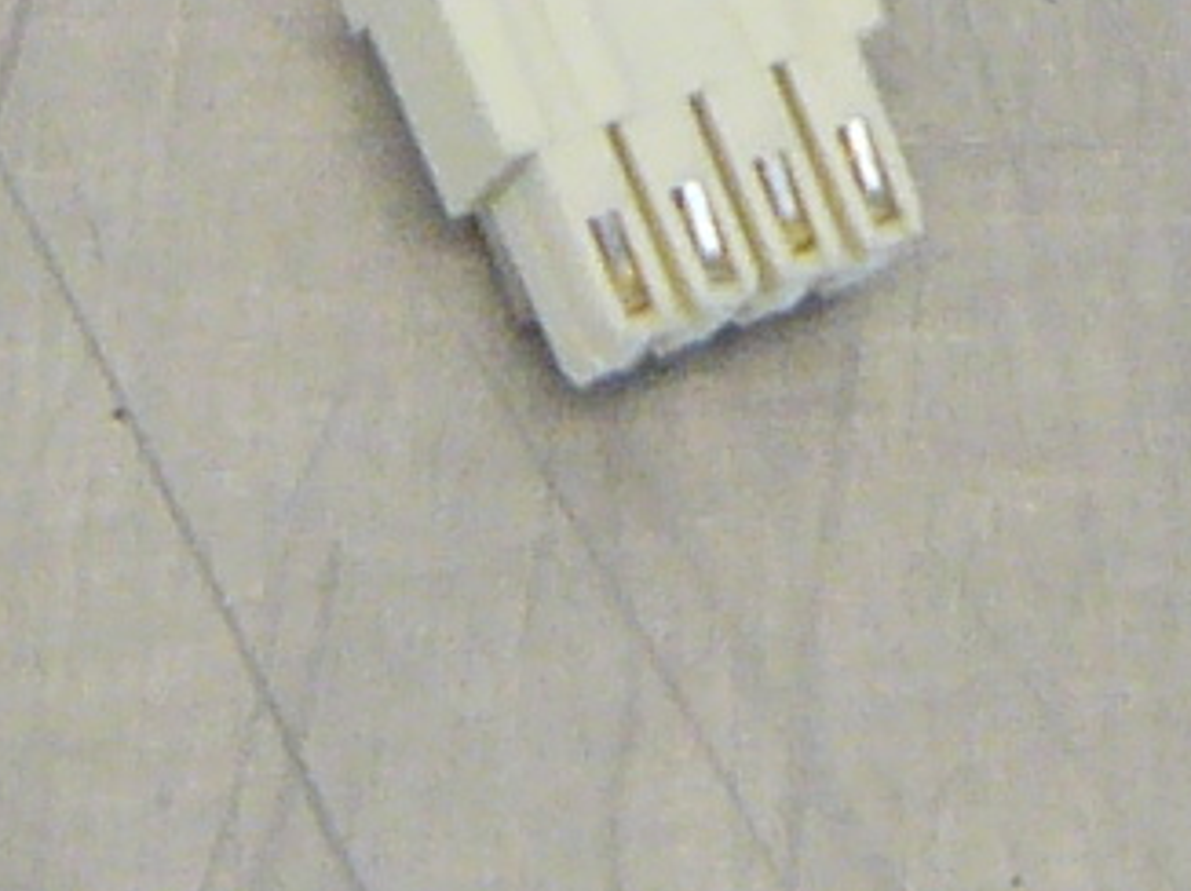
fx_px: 17500
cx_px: 548
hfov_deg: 3.9
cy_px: -1771
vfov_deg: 2.9
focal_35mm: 509
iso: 150
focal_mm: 12
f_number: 2.8
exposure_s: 1/40
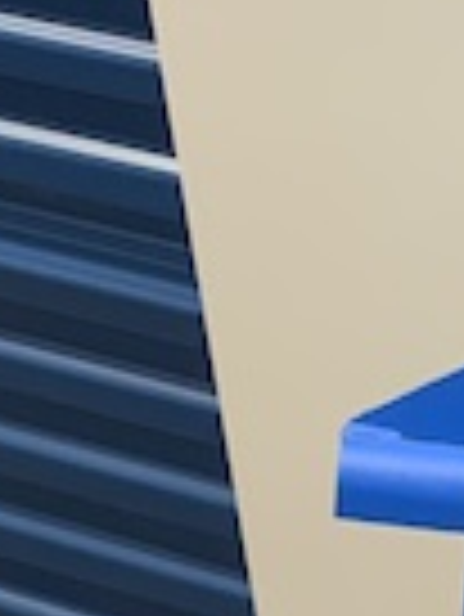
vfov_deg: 13.0
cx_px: 491
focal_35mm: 152
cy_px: 328
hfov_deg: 9.7
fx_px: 2712
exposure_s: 1/60
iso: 200
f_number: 1.8
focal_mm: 4.25
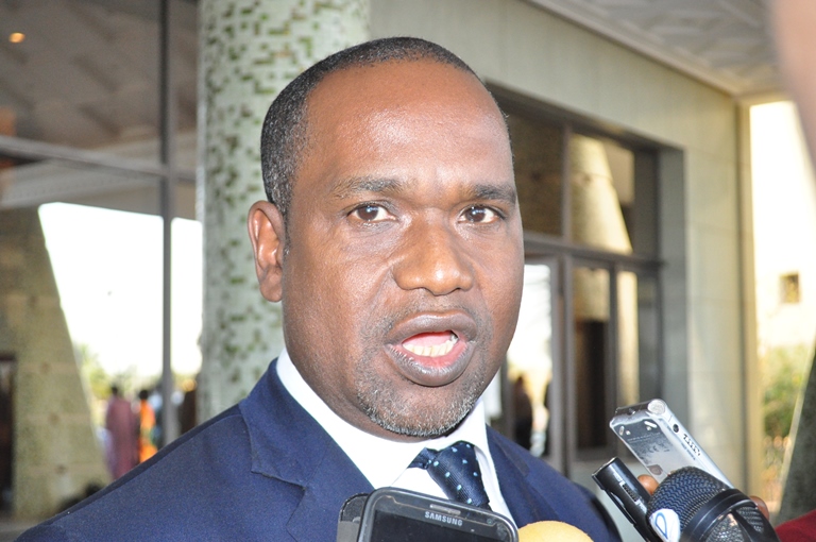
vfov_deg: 23.7
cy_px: 271
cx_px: 408
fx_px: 1290
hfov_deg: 35.1
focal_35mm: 57
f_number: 5
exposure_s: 1/200
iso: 1600
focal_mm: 38
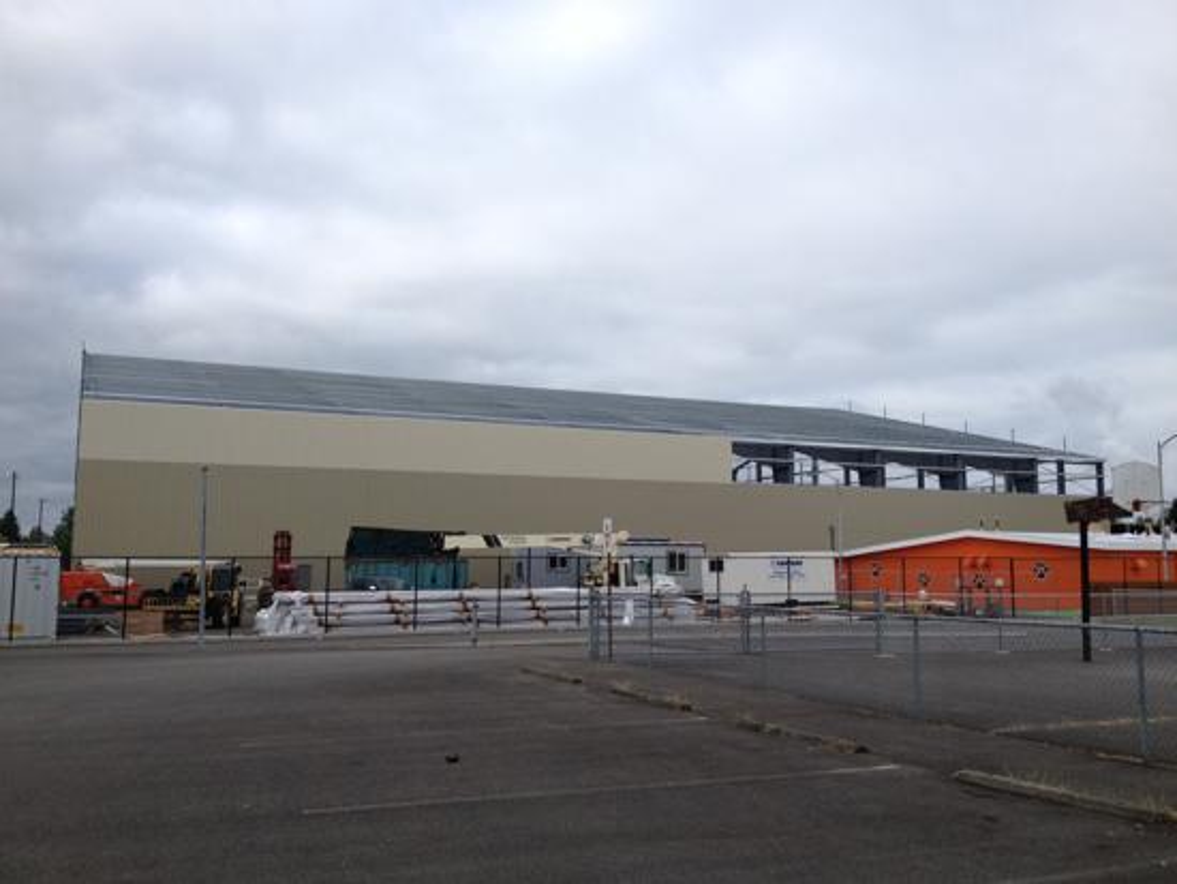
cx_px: 588
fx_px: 1191
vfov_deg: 40.7
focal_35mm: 35
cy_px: 442
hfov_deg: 52.6
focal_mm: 4.28
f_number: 2.4
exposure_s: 1/1175
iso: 50
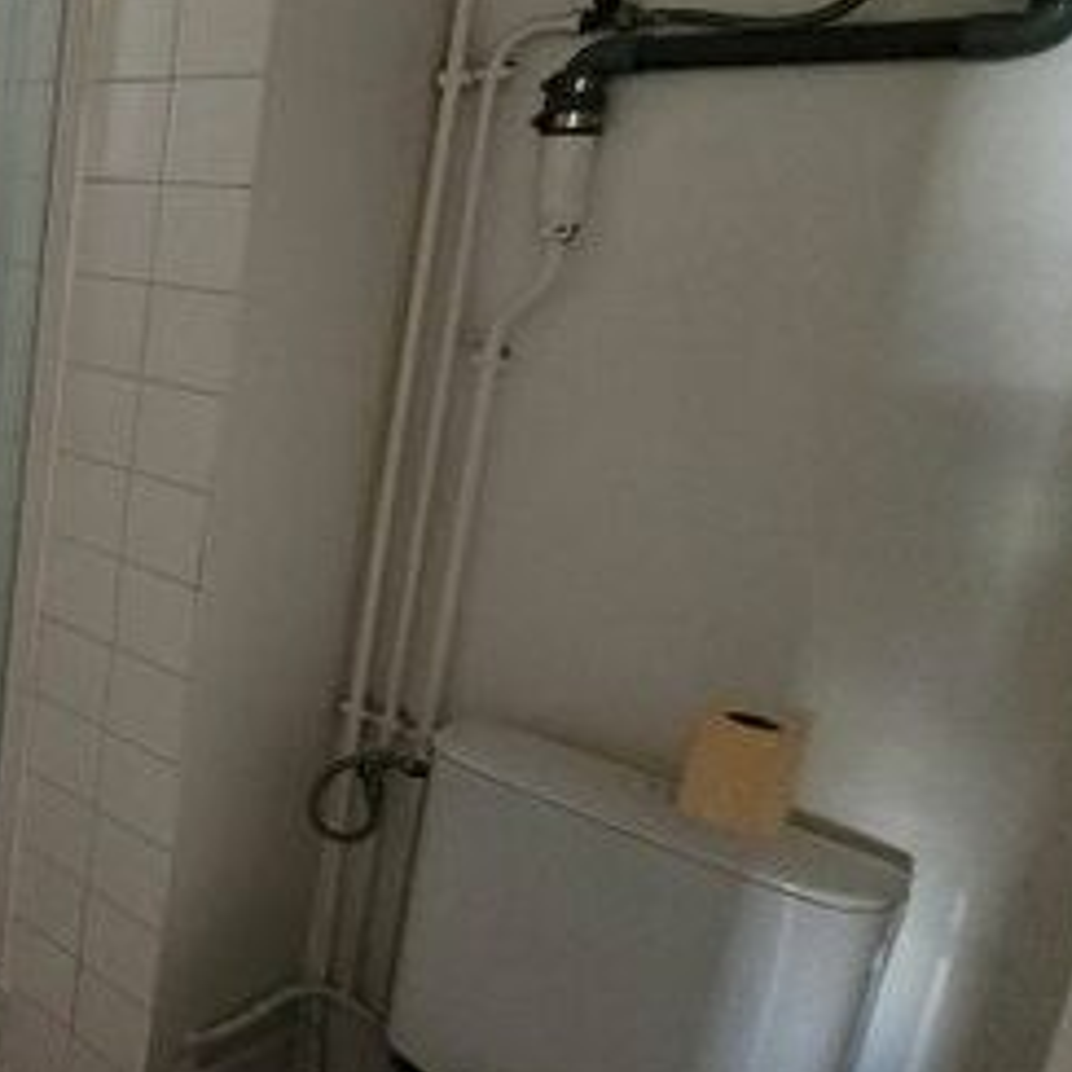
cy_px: 424
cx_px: -356
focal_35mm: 33
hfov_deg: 33.9
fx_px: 1156
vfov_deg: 49.4
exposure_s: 1/33
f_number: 2.2
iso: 500
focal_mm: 1.74
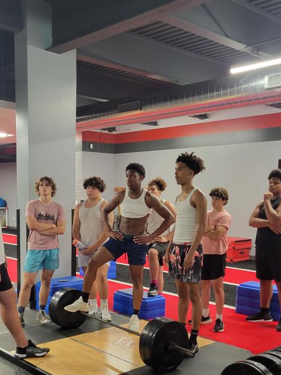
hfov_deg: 33.5
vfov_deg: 43.4
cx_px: 114
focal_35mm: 43
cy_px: 241
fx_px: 466
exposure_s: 1/40
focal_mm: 5.4
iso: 200
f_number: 1.8
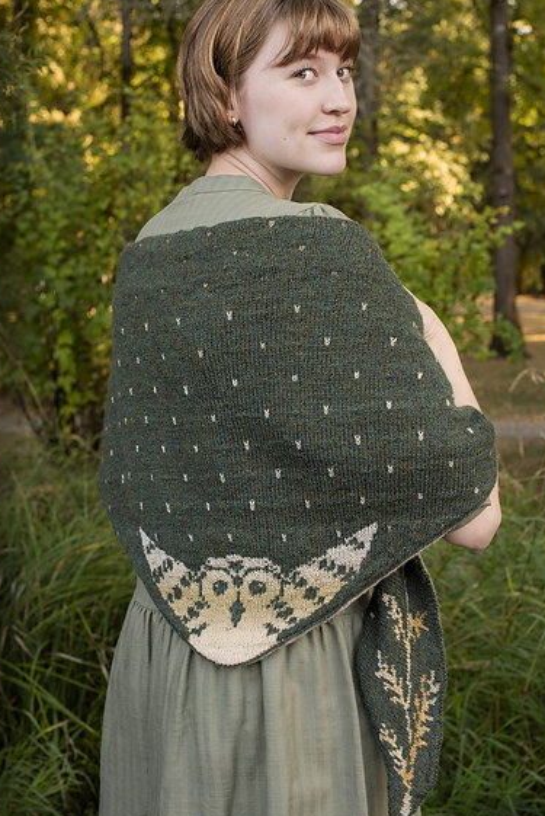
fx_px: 1292
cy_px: 393
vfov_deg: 35.0
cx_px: 288
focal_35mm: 57
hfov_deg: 23.8
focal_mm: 50
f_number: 7.1
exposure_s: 1/60
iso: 400
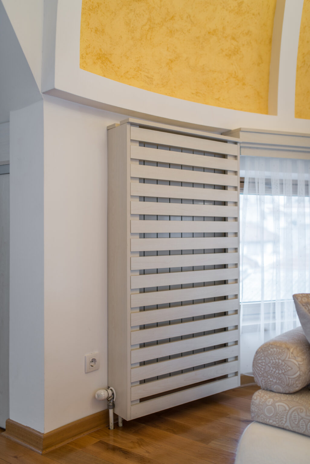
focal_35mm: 35
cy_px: 232
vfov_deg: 54.4
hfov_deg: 37.9
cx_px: 155
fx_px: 452
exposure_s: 1/50
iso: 100
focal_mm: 35
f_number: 2
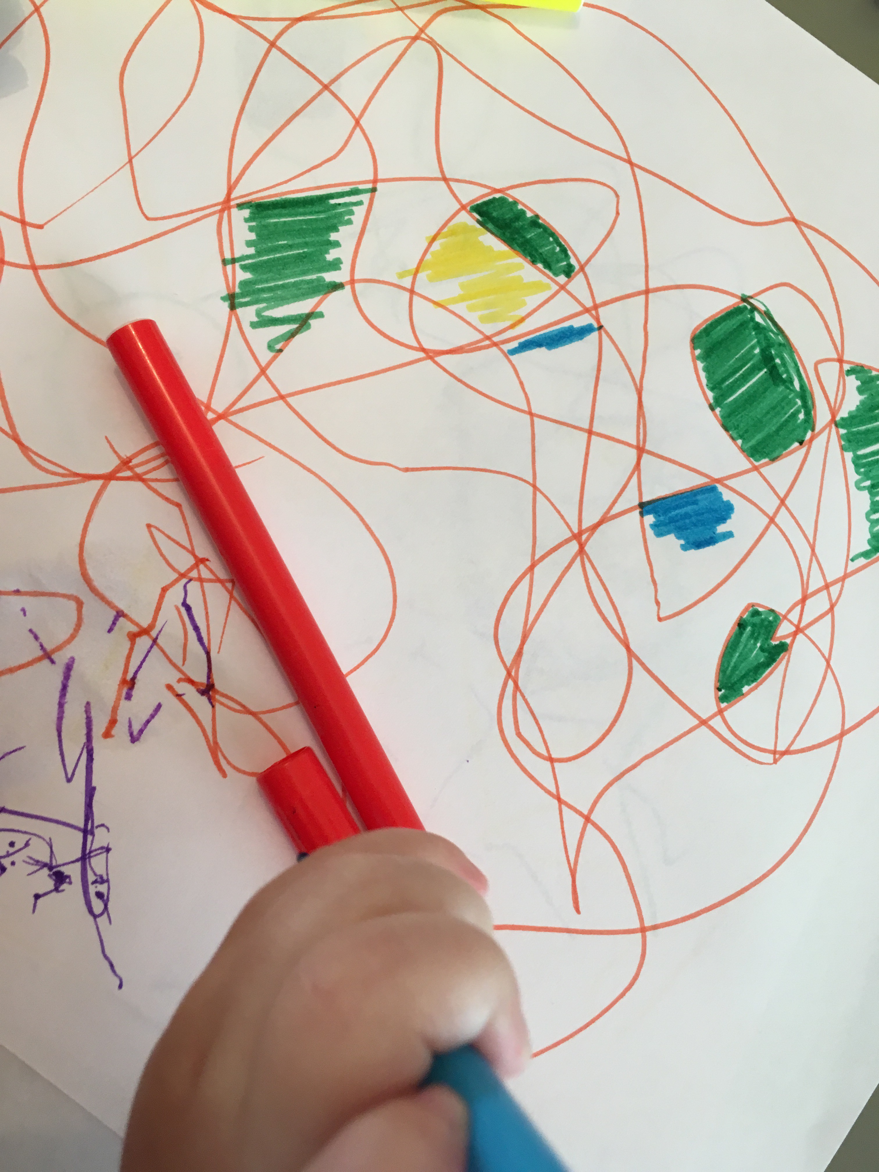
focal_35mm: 29
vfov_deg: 61.7
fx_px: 982
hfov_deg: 48.2
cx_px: 440
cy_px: 586
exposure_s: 1/33
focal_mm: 4.15
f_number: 2.2
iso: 80
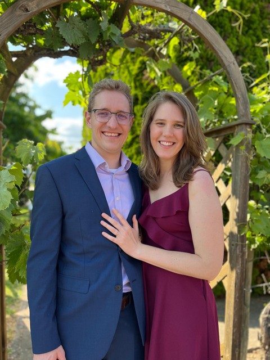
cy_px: 180
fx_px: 270
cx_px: 135
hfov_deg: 53.1
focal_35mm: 26
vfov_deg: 67.3
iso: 50
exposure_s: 1/723
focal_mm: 5.7
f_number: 1.5
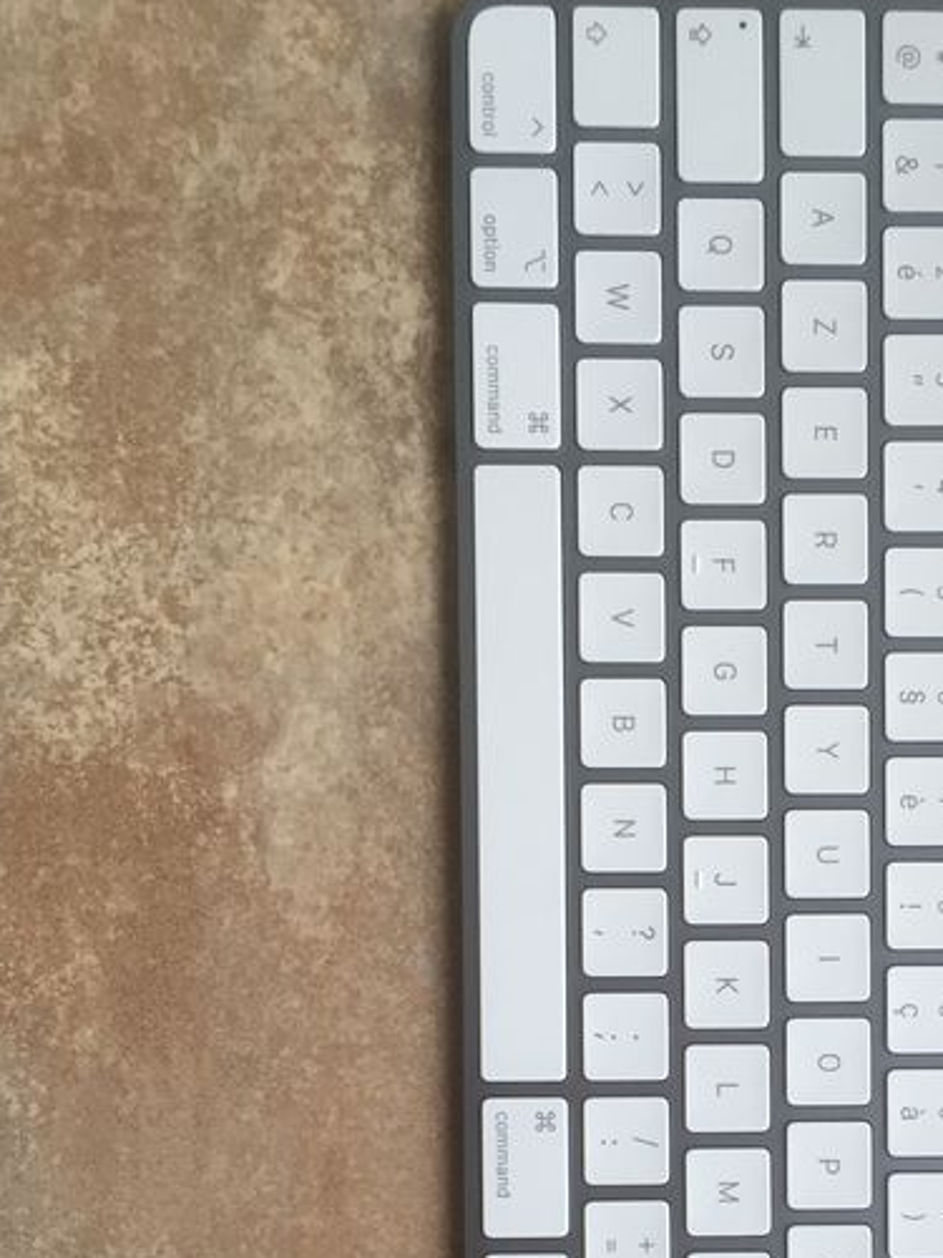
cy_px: 1137
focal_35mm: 58
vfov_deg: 31.6
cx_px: 817
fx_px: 2107
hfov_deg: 24.6
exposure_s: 1/33
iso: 32
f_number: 2.2
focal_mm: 4.15
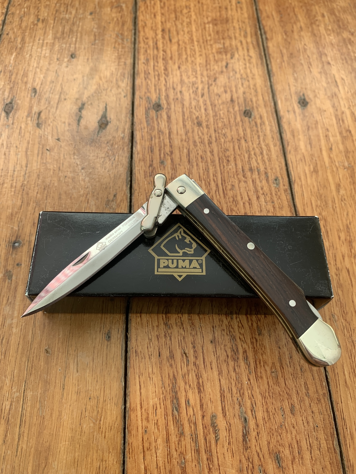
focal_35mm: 26
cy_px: 237
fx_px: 357
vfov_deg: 67.3
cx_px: 178
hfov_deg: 53.1
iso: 50
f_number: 1.8
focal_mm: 4.25
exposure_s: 1/121
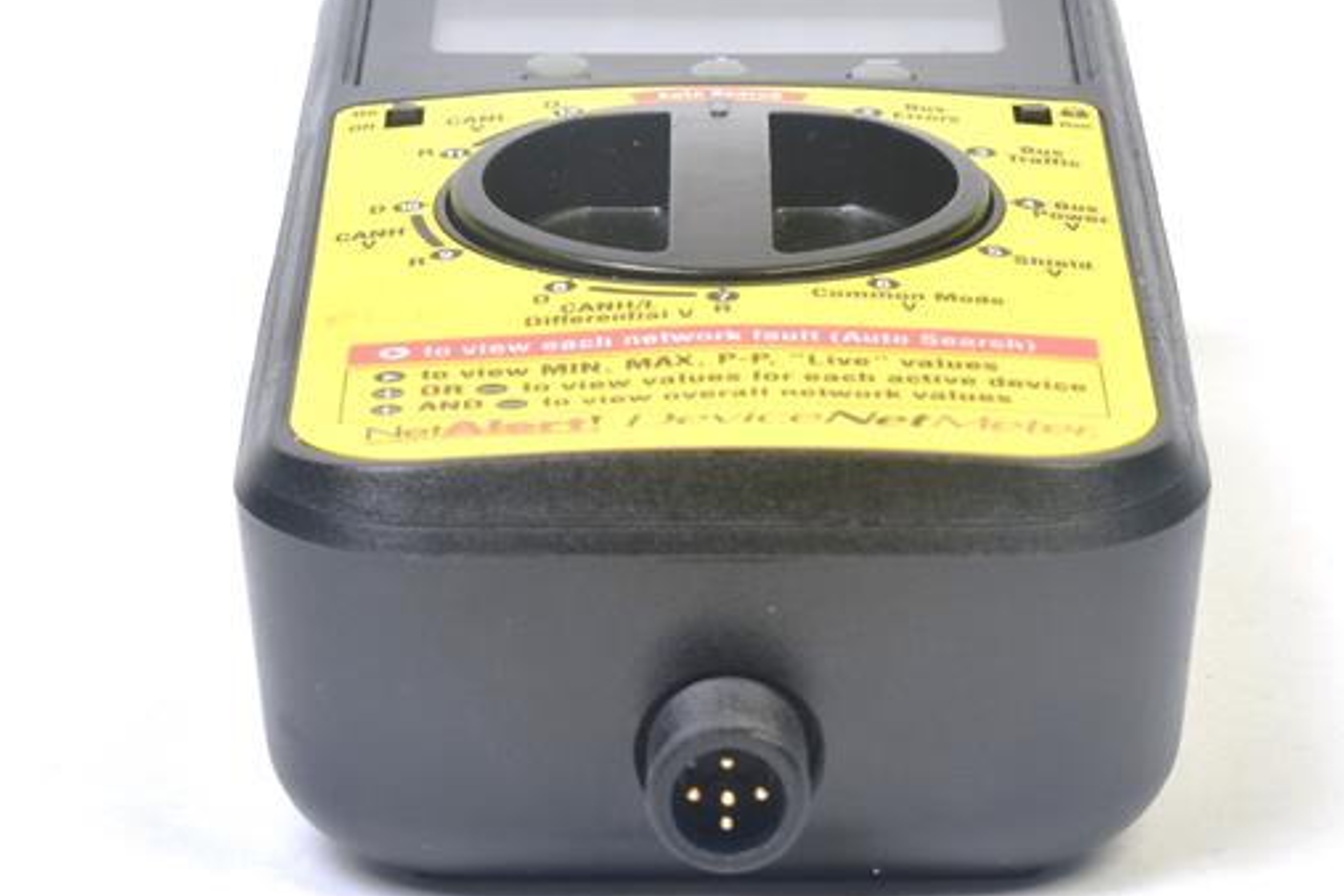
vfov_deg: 14.0
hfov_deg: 20.9
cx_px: 729
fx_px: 3643
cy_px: 424
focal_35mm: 98
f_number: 13
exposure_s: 1/200
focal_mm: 55
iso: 200
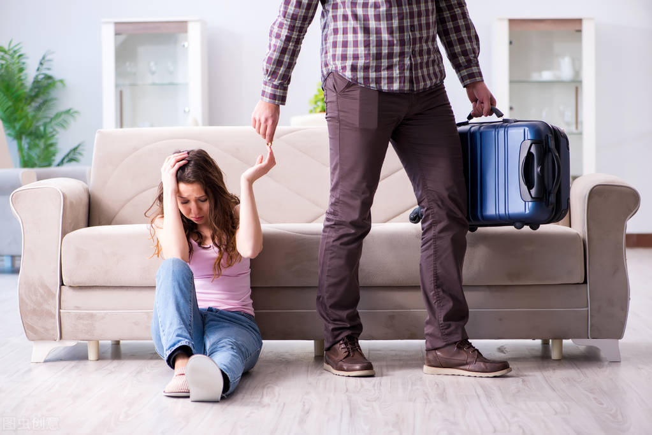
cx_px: 326
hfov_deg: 19.4
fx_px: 1902
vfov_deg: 13.1
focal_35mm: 105
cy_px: 218
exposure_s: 1/100
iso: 200
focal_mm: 105
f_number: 4.5
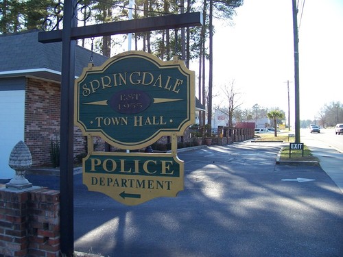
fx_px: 337
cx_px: 172
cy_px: 128
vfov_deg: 41.8
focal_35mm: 34
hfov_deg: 54.0
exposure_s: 1/350
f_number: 2.7
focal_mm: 5.6
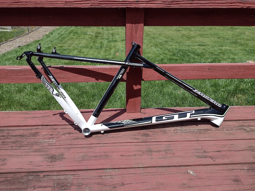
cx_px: 128
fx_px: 199
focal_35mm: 27
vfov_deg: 51.4
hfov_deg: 65.3
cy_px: 96
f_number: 1.7
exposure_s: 1/2094
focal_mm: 4.71
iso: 100
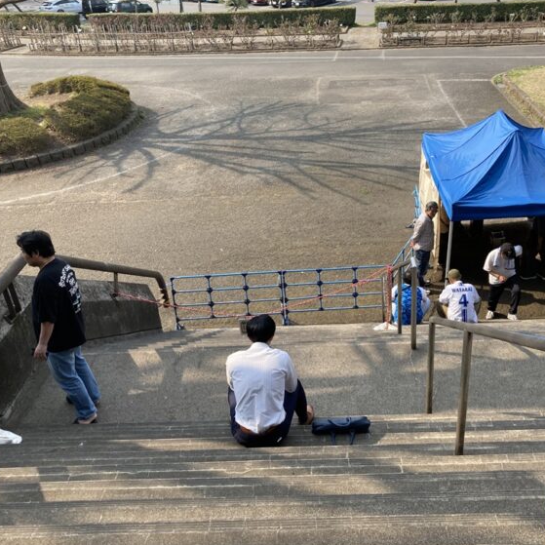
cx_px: 320
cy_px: 268
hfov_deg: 48.2
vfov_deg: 48.4
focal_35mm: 34
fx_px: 606
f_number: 1.8
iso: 20
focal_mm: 3.99
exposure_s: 1/607
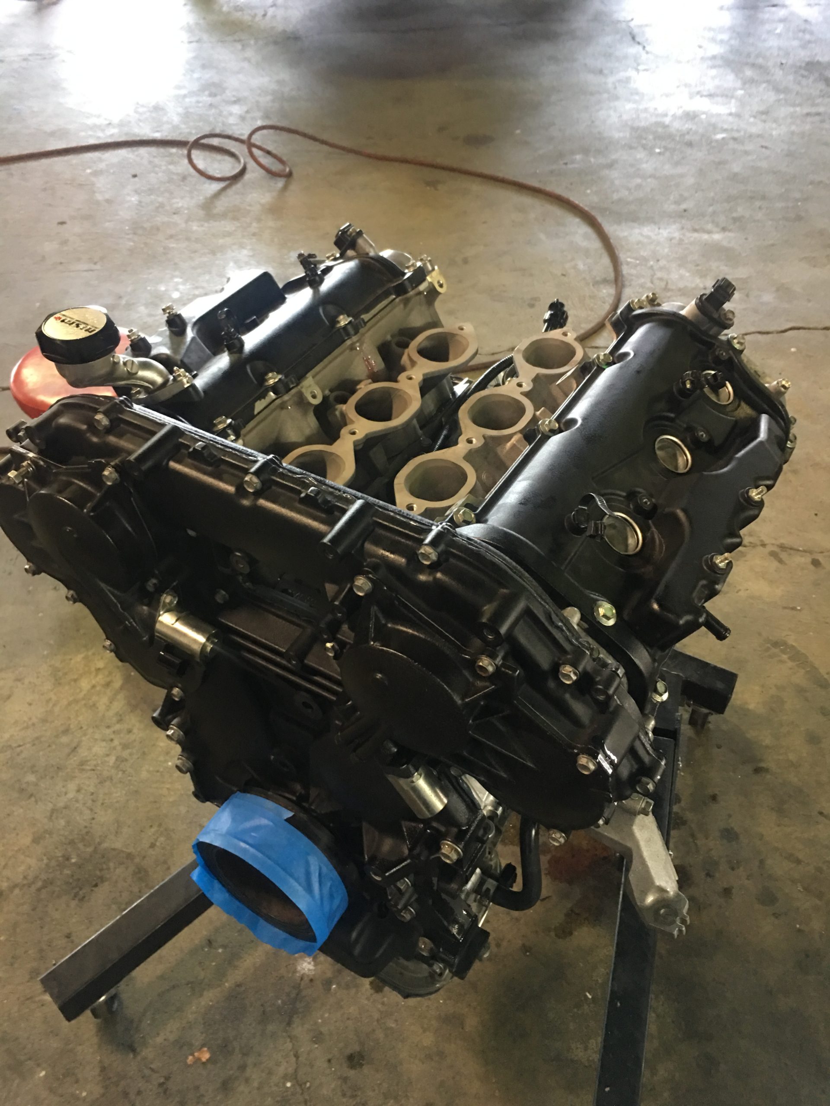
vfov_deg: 61.7
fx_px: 927
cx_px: 415
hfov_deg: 48.2
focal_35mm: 29
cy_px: 553
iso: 100
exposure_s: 1/15
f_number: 2.2
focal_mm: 4.15
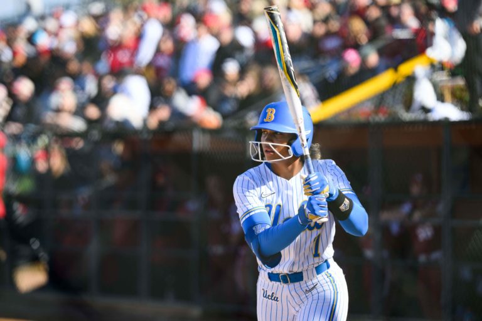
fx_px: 2678
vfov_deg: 6.9
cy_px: 160
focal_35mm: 200
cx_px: 241
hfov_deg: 10.3
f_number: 2.8
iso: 140
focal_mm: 200
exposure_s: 1/1600
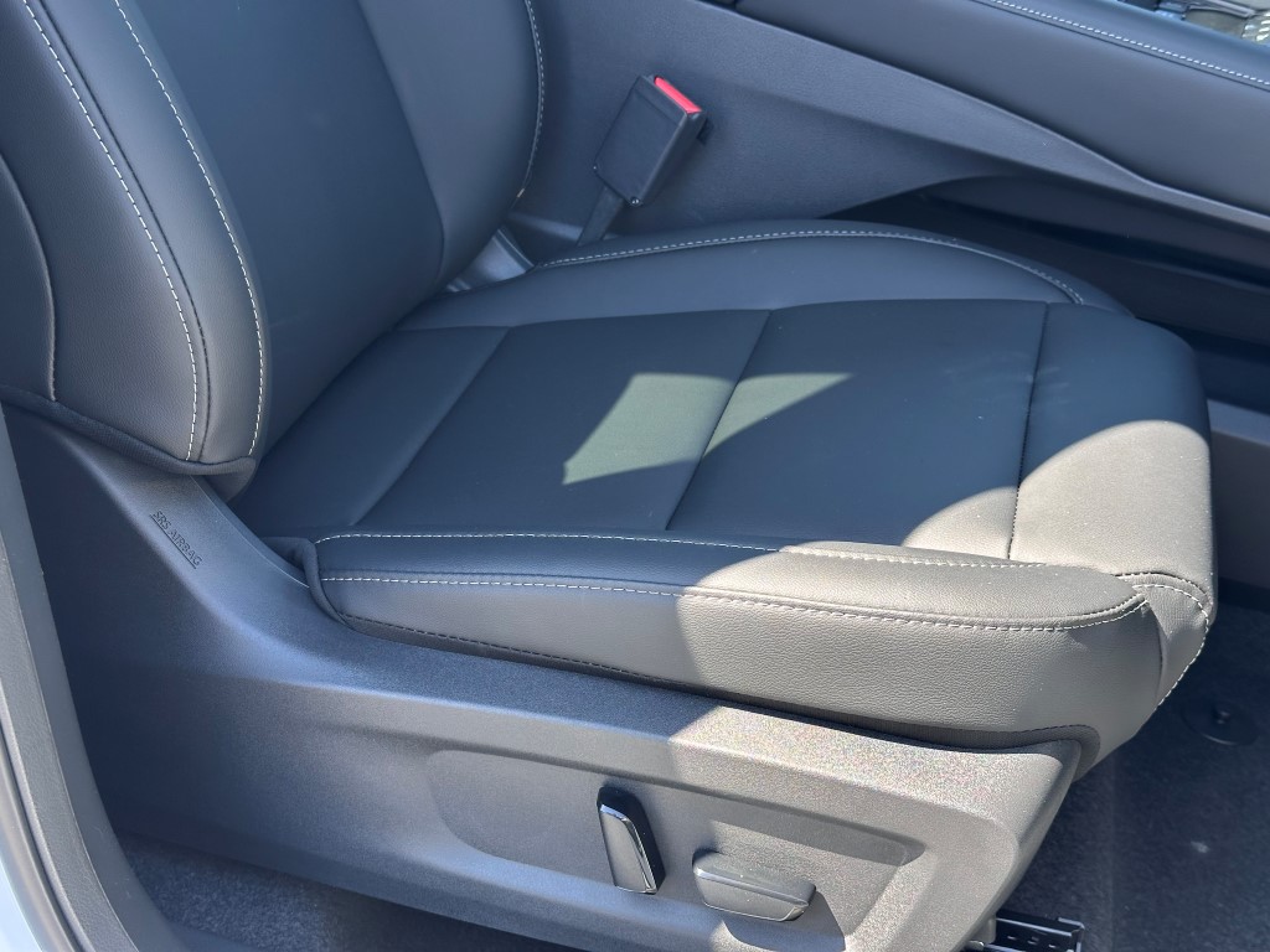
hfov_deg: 39.7
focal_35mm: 48
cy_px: 476
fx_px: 1761
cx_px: 635
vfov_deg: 30.3
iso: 50
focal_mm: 6.86
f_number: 1.78
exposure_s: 1/192
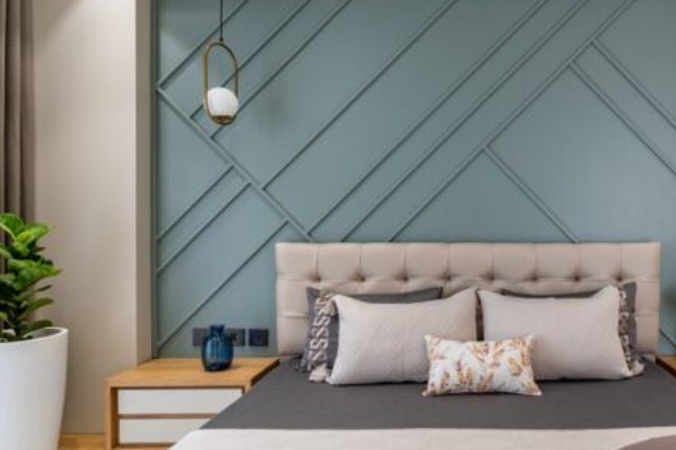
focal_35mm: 28
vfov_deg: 46.4
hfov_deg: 62.8
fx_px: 526
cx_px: 481
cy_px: 223
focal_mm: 16
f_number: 8
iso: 100
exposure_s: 1/8
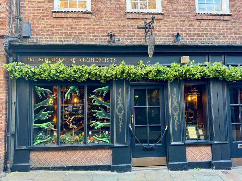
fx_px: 168
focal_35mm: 24
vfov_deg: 56.8
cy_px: 90
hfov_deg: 71.6
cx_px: 121
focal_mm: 6.86
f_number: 1.78
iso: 125
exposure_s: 1/50
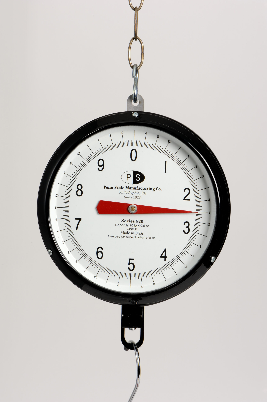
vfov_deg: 19.5
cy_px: 201
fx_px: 1170
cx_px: 134
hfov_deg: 13.0
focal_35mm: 105
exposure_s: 1/125
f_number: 25
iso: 200
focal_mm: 105
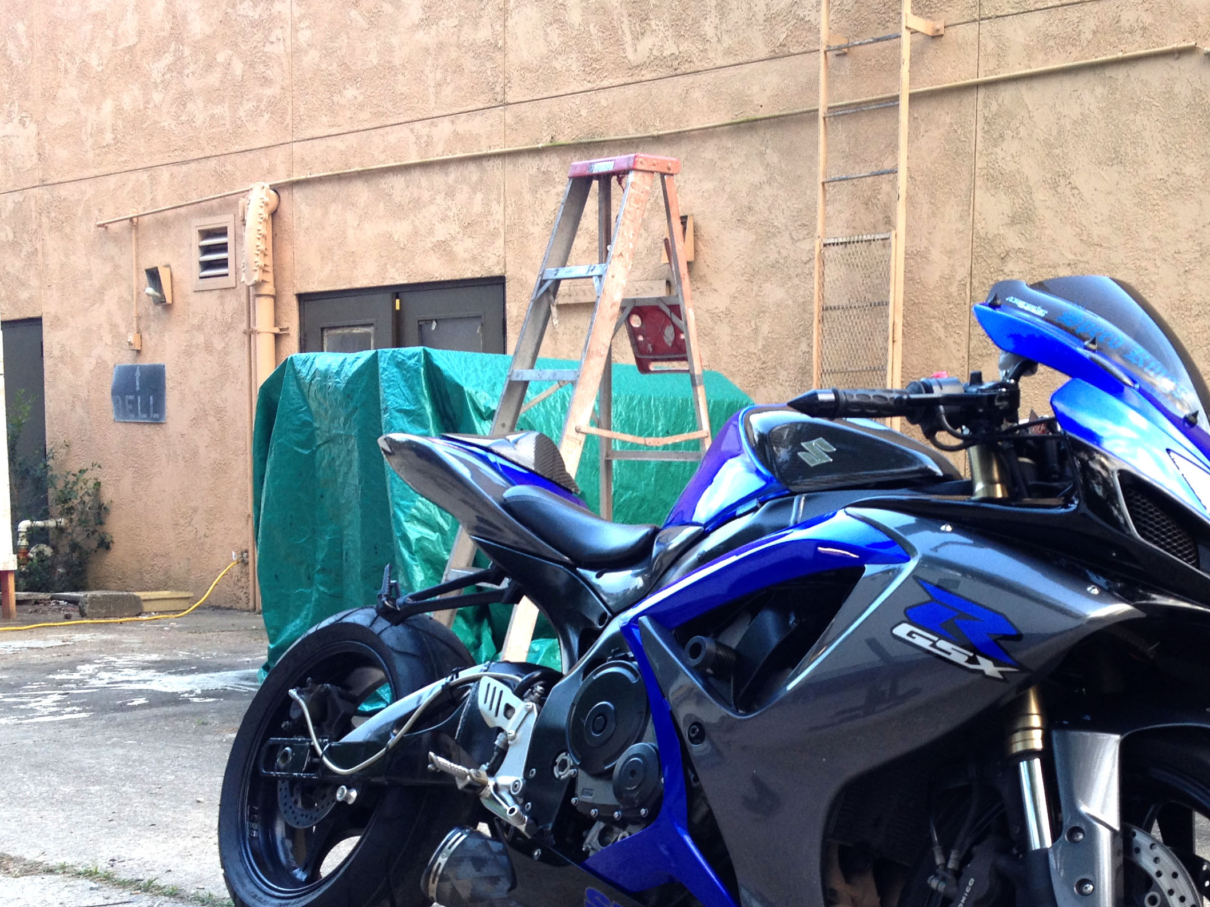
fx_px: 1888
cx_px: 749
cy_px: 684
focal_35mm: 54
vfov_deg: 26.7
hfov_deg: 35.4
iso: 50
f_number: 2.4
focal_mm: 4.28
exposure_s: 1/20
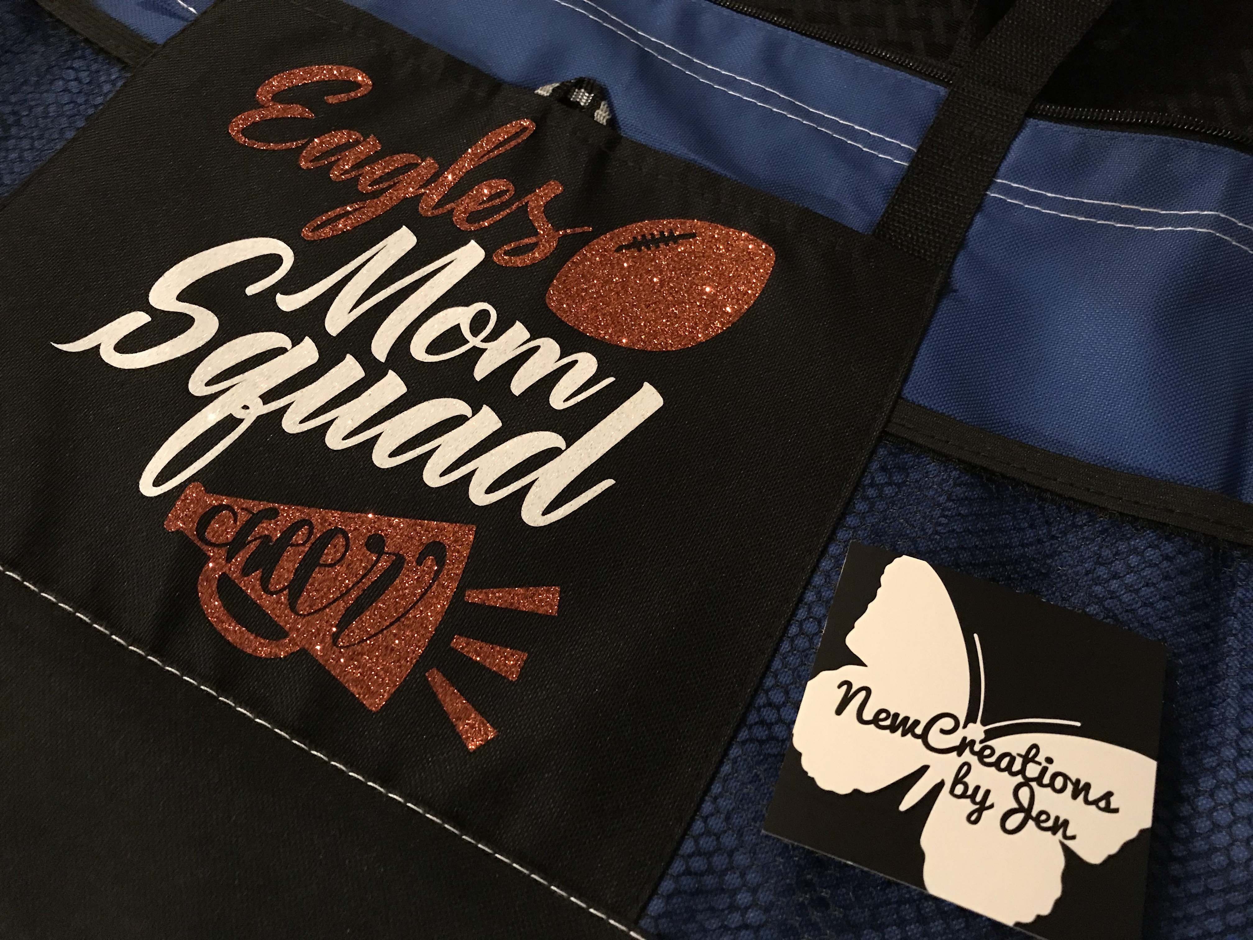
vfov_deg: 49.7
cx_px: 626
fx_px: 1014
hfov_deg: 63.4
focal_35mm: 28
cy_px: 470
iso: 100
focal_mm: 3.99
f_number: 1.8
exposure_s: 1/4
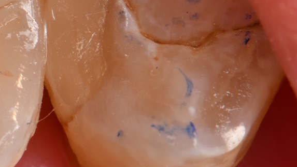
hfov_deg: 5.5
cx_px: -40
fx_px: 3055
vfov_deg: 3.1
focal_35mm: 388
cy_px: 41
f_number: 32
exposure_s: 1/160
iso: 200
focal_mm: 105
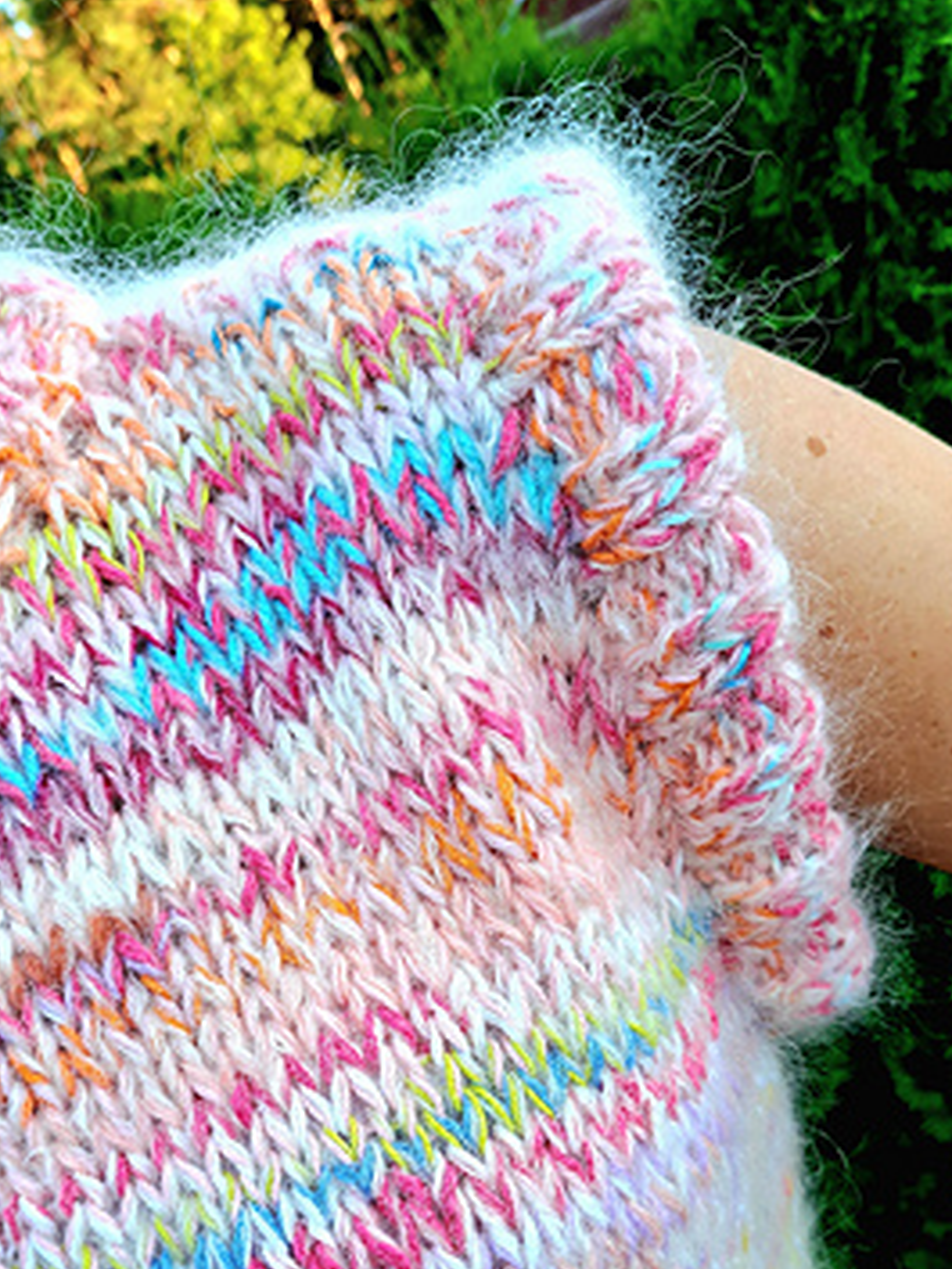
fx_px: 1246
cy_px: 895
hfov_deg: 41.6
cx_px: 383
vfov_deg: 52.4
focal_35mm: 34
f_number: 1.8
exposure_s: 1/100
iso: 50
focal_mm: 5.23
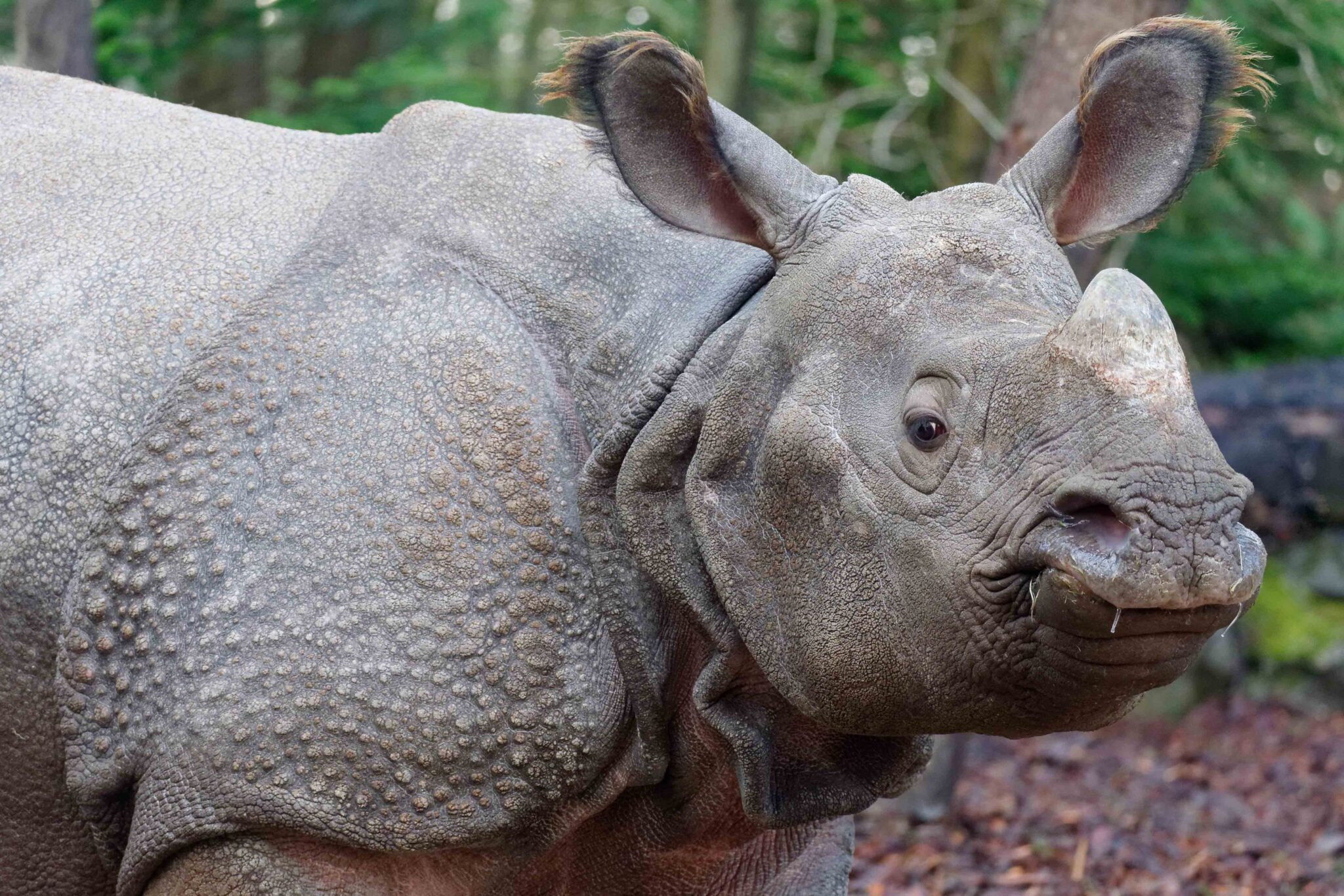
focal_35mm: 200
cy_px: 448
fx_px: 7466
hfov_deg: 10.3
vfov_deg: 6.9
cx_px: 672
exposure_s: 1/250
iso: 1250
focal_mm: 100
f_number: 4
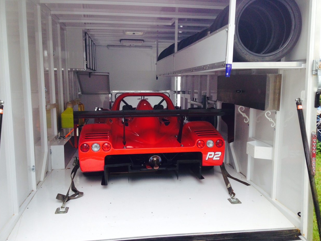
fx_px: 315
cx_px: 158
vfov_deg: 41.8
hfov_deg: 53.9
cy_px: 123
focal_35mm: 34
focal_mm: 4.12
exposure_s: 1/207
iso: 50
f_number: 2.4
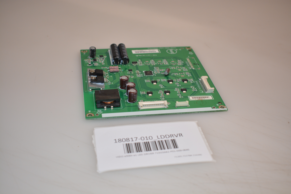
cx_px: 146
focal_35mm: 48
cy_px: 97
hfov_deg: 41.1
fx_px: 388
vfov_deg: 28.1
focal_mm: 32
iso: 800
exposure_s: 1/200
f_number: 4.5
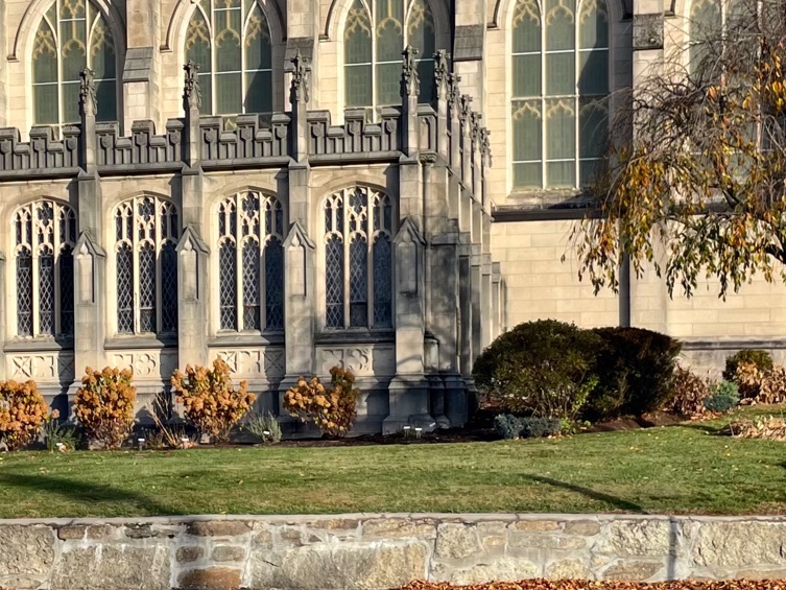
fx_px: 1567
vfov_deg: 21.1
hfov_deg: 28.0
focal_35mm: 69
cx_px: 265
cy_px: 125
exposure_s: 1/2174
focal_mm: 4.2
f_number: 1.6
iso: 32
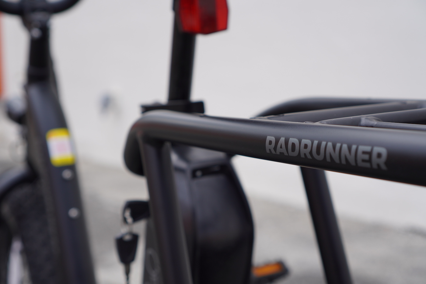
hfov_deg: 37.9
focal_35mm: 52
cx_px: 213
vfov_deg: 25.7
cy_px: 142
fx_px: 621
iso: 100
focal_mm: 35
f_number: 4
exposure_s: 1/500
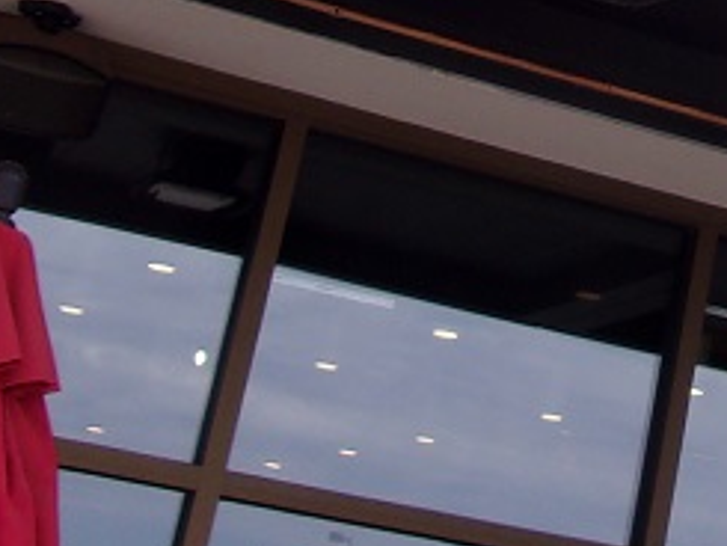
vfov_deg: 13.1
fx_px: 2311
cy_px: -128
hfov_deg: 16.9
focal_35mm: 110
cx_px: 920
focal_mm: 4.9
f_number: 3
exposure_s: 1/400
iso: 80
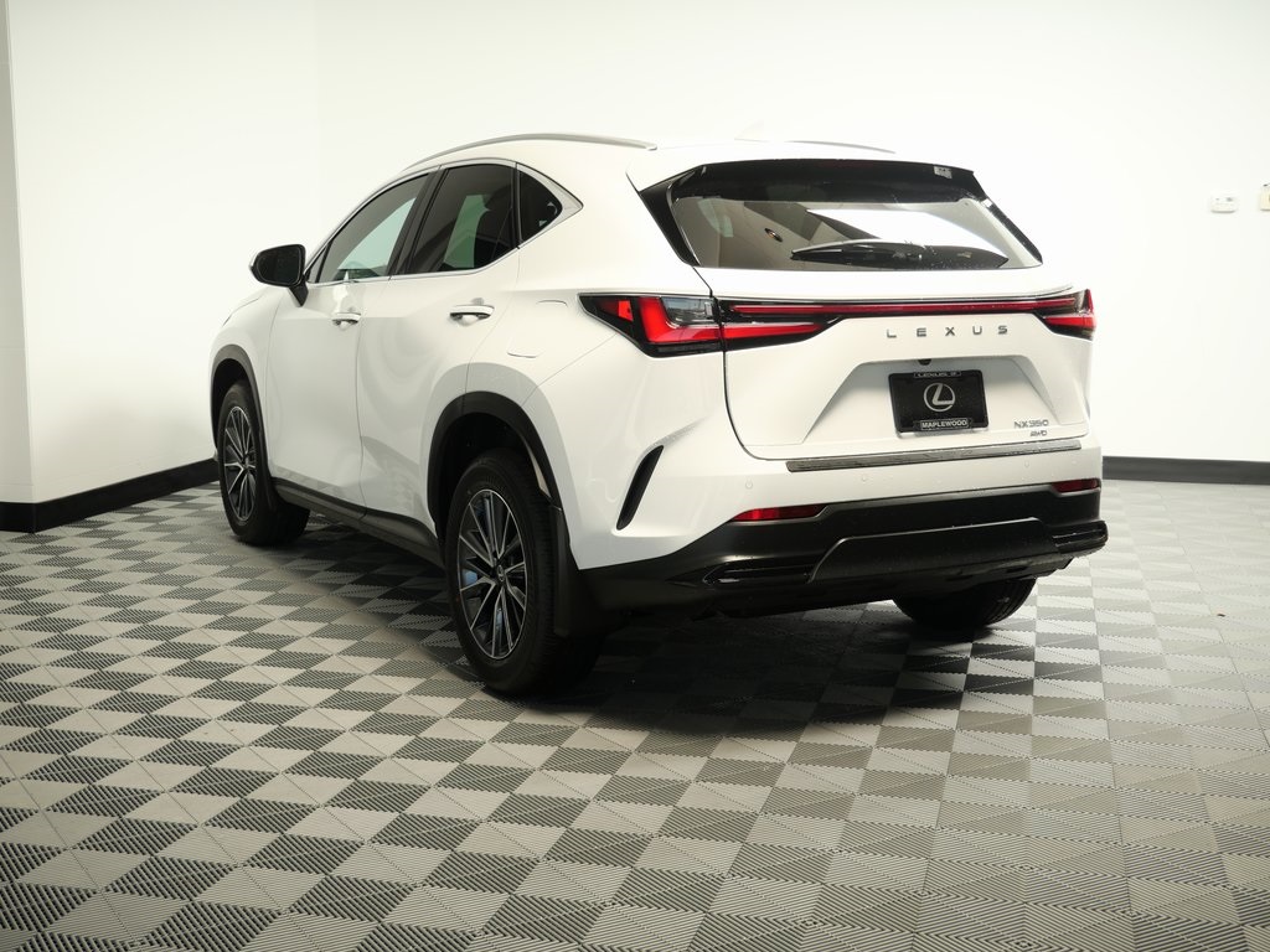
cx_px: 635
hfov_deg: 46.8
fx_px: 1468
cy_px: 476
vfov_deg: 36.0
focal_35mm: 40
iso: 250
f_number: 4.5
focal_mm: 20
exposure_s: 1/250
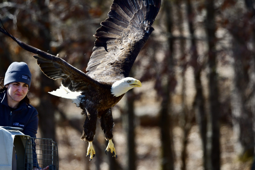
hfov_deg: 2.7
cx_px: 128
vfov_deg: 1.8
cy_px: 85
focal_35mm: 750
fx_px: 5312
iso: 720
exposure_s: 1/2500
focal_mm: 500
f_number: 5.6
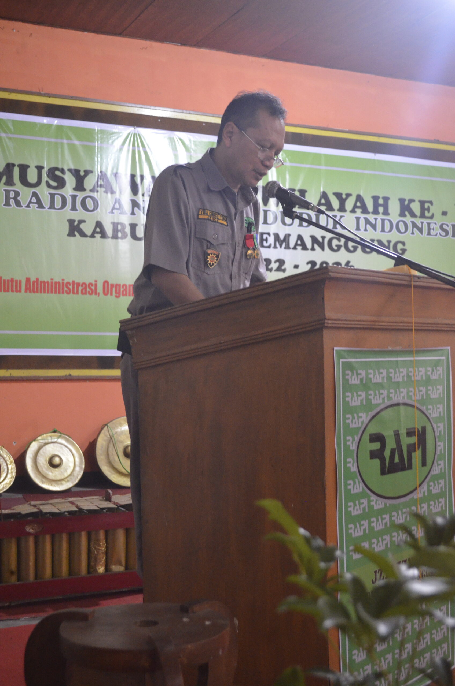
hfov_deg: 28.0
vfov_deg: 41.2
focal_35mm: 48
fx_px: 914
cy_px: 343
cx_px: 228
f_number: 4.8
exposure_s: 1/25
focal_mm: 32
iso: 3200
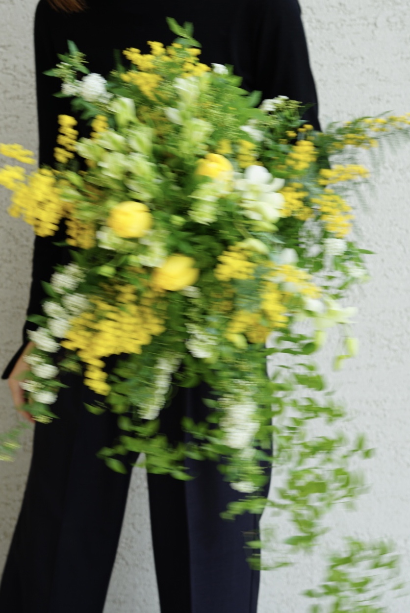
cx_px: 205
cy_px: 306
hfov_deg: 27.0
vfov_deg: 39.6
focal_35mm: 50
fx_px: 853
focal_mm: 50
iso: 100
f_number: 5
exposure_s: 1/80
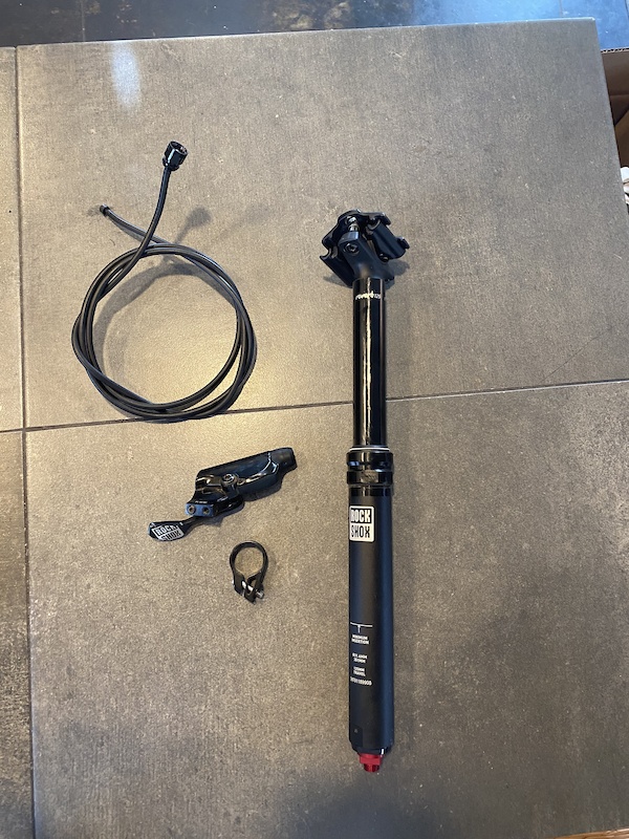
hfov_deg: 53.1
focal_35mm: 26
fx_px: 630
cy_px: 420
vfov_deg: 67.3
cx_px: 314
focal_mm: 4.25
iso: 250
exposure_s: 1/60
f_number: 1.8
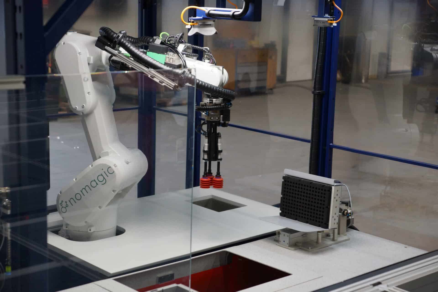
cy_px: 146
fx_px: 730
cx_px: 219
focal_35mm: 60
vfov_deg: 22.6
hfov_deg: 33.4
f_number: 4.5
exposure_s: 1/80
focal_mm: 40
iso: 320
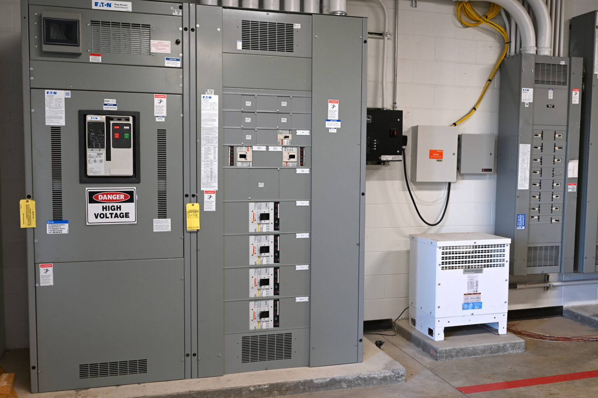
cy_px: 199
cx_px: 299
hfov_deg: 55.8
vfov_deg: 38.8
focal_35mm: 34
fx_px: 564
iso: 250
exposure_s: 1/8
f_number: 9
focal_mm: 34
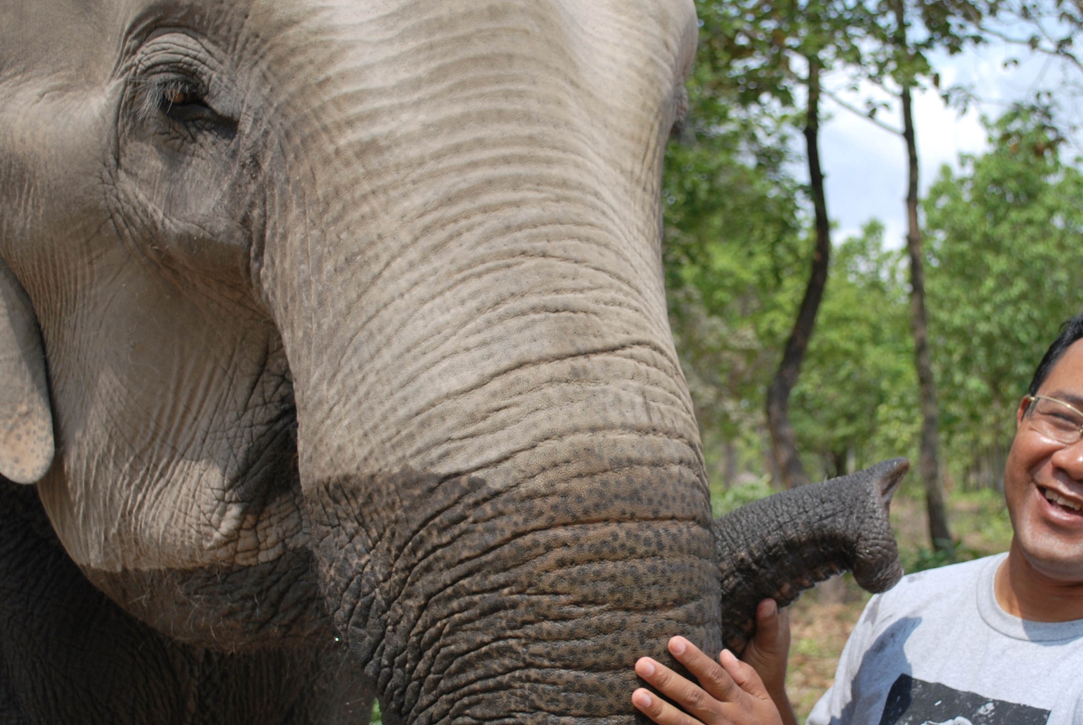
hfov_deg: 29.5
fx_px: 2048
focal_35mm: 68
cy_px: 453
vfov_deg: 20.0
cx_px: 665
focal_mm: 28
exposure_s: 1/640
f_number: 4.5
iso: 100
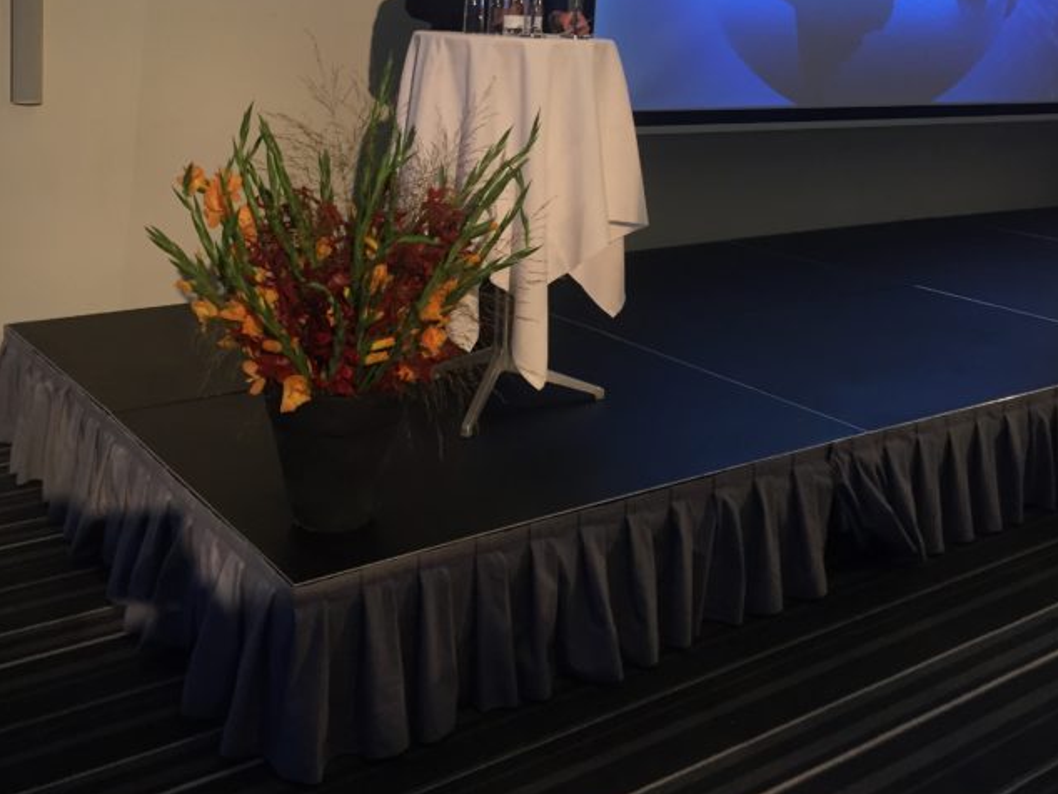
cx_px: 531
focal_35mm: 39
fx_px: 1192
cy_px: 106
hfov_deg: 47.8
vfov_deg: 35.1
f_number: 2.2
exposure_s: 1/33
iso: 80
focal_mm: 4.15
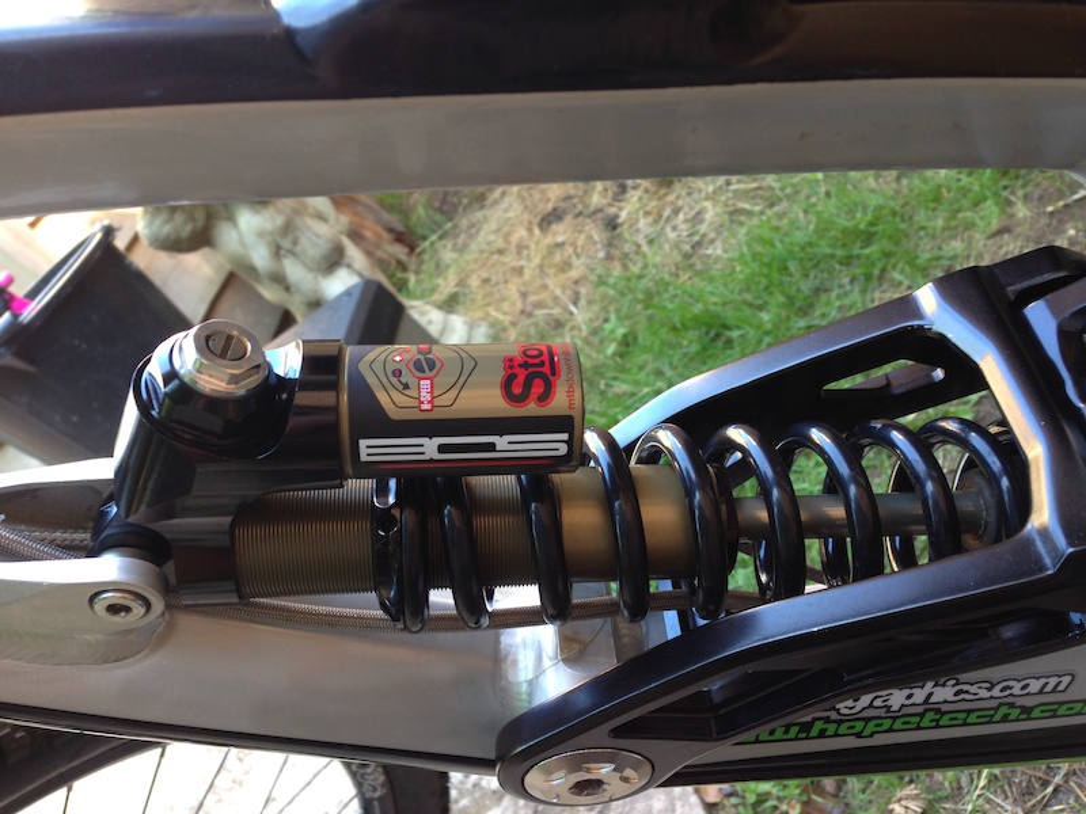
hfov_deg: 55.4
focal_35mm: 33
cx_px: 543
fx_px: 1035
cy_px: 407
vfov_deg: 42.9
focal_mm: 4.12
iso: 50
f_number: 2.4
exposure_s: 1/24
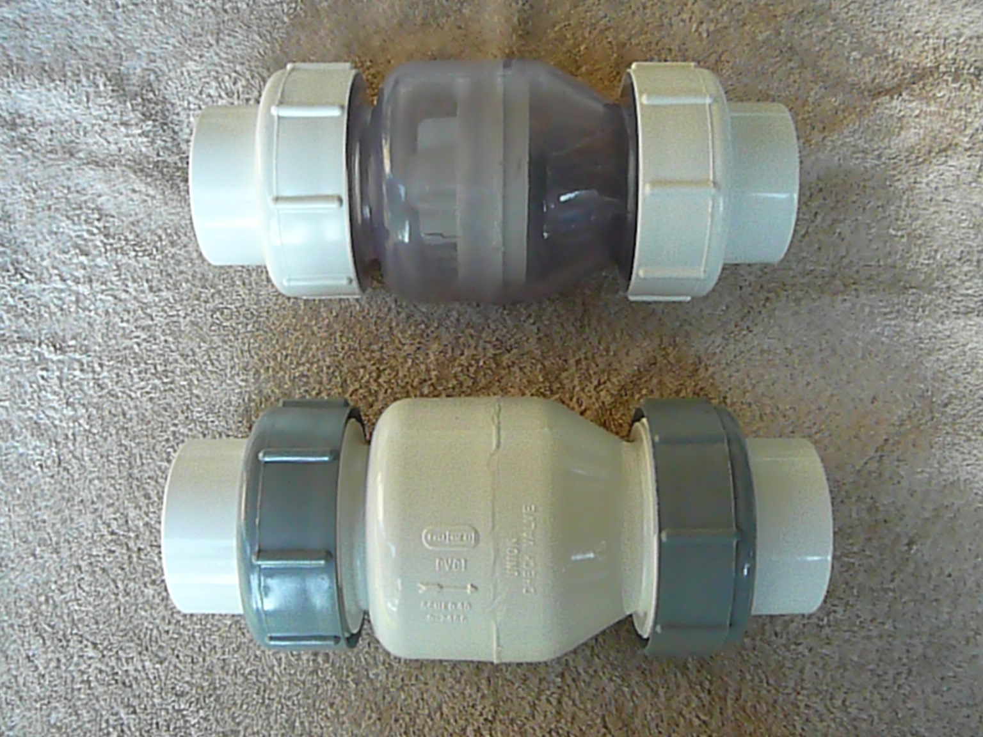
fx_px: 994
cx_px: 492
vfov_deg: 40.7
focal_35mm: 35
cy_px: 368
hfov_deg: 52.6
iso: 800
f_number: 2.8
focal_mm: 5.2
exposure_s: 1/640
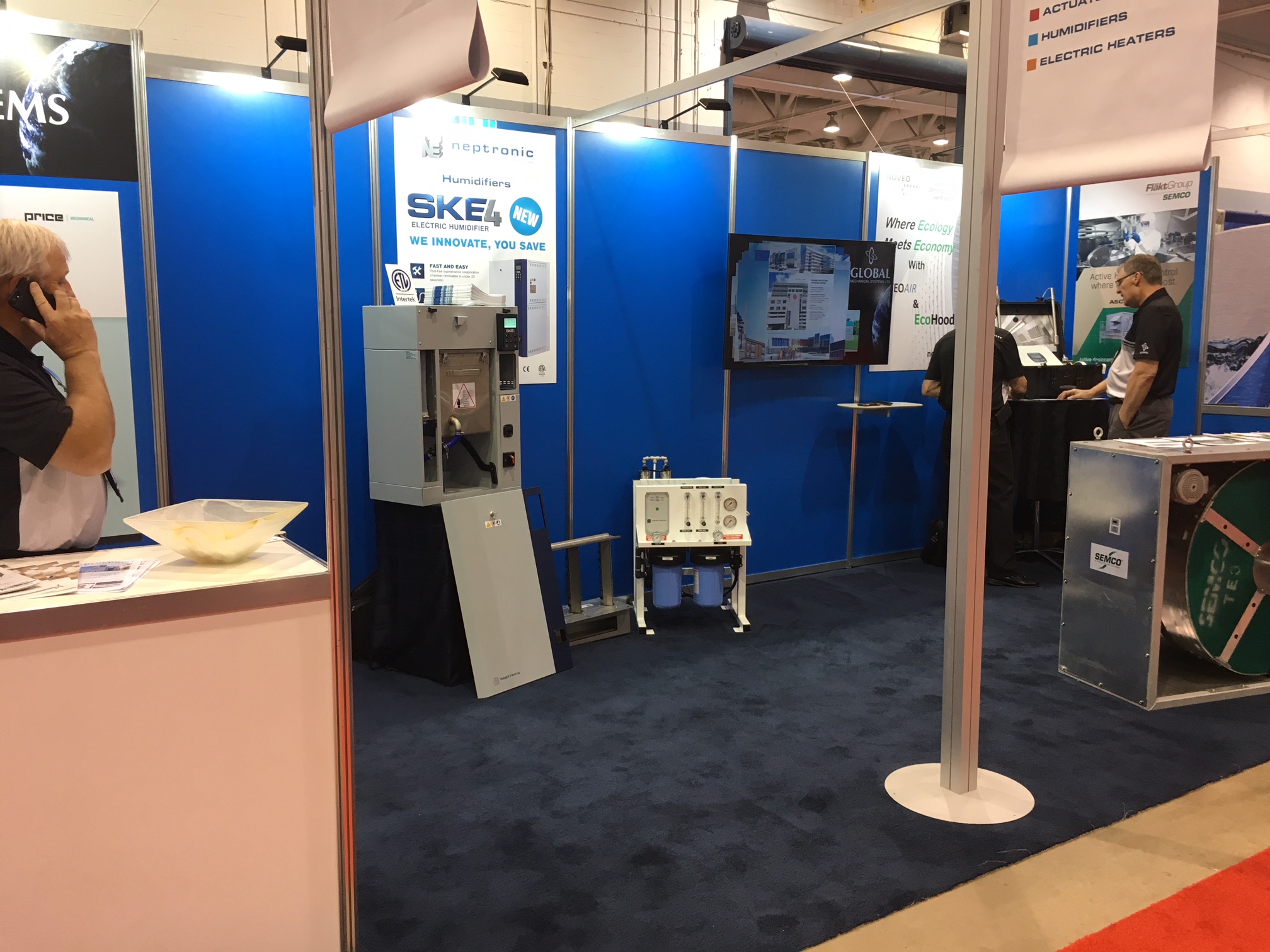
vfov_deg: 48.2
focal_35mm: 29
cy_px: 476
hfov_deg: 61.7
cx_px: 635
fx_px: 1064
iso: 32
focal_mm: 4.15
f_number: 2.2
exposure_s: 1/30
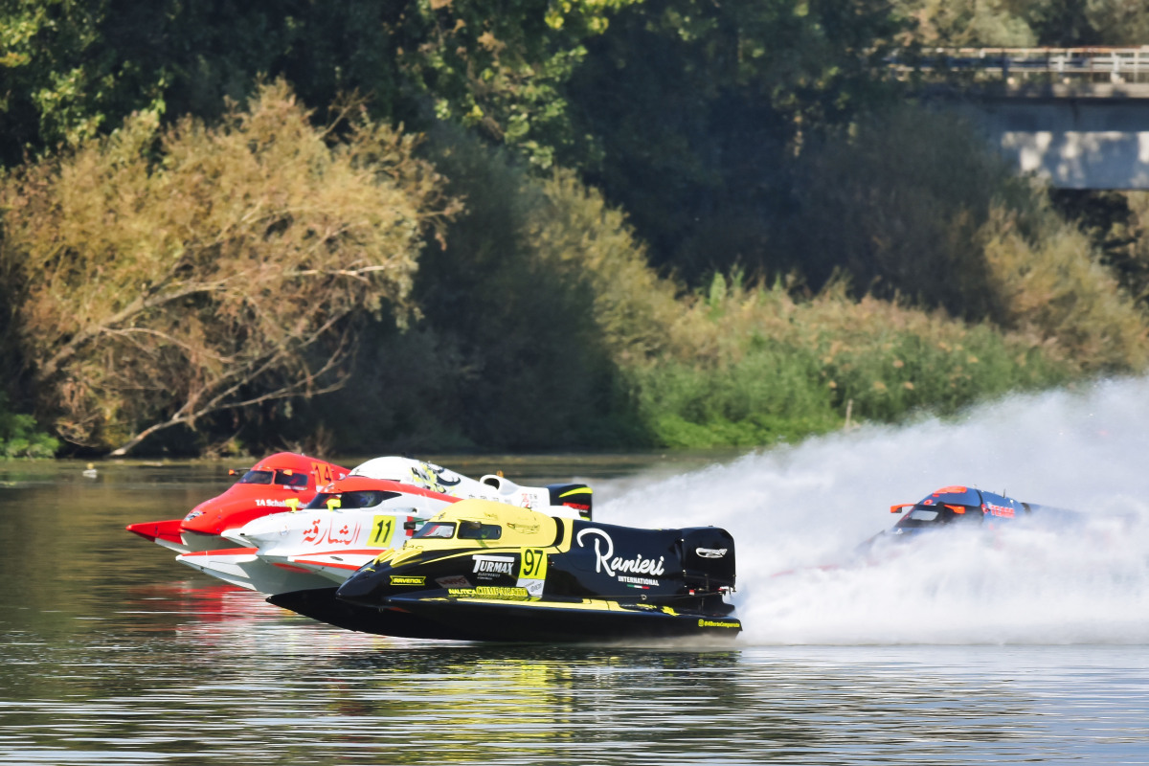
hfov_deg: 3.4
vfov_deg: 2.3
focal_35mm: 600
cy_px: 383
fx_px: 19149
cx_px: 574
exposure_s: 1/1000
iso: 500
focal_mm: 400
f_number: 8
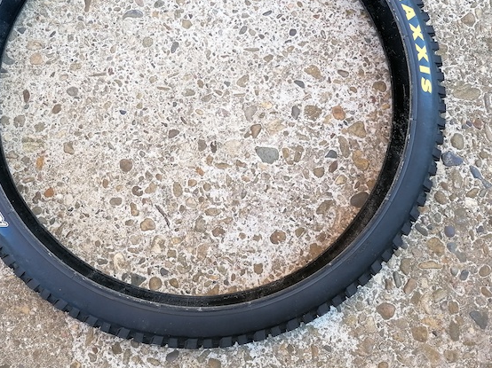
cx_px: 204
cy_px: 112
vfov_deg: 36.3
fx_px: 554
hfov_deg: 47.7
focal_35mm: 39
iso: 64
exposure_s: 1/100
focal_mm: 4.75
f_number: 1.8
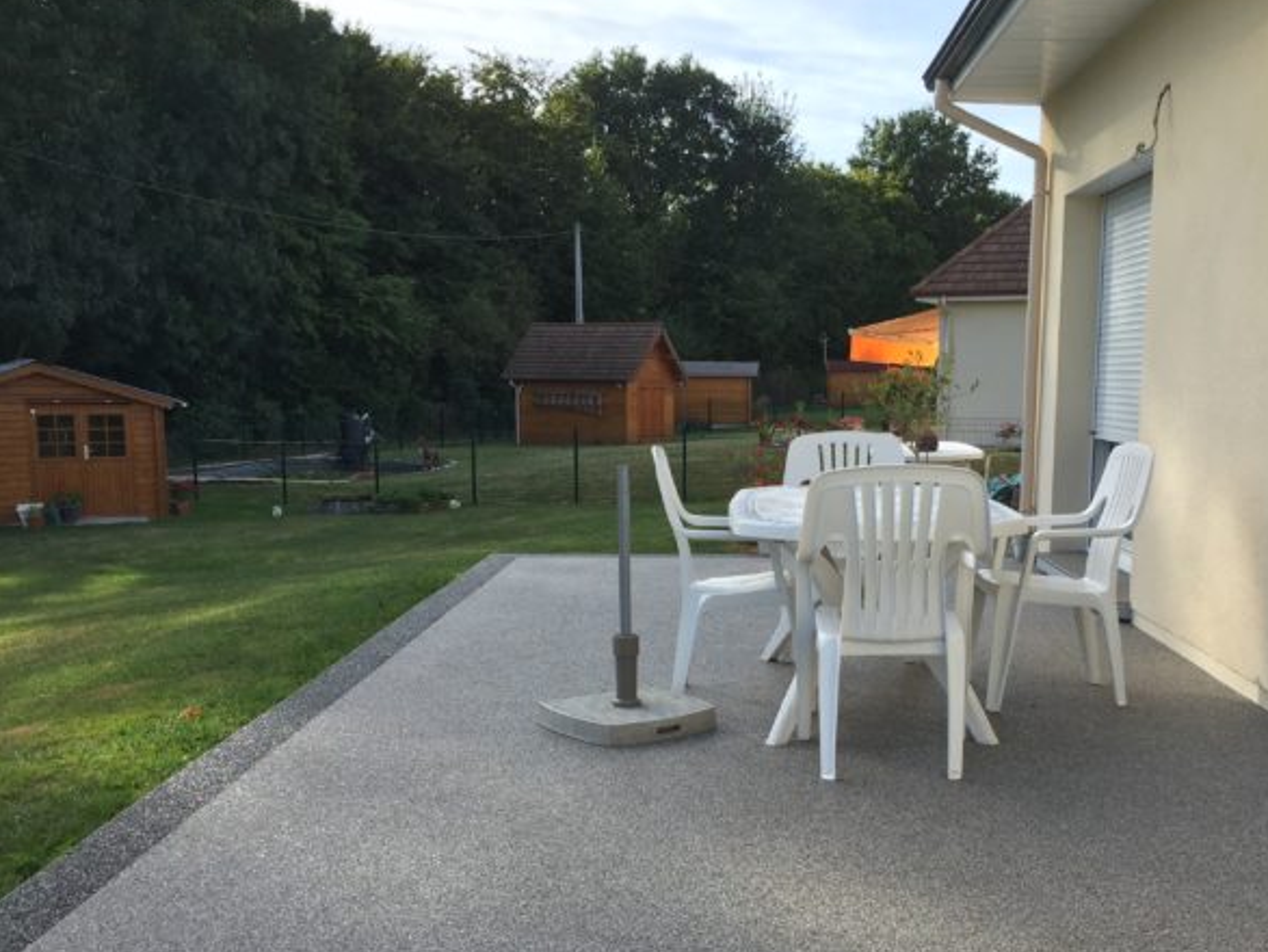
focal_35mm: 38
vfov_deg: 37.5
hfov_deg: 48.7
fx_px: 1393
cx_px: 757
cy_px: 595
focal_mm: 4.15
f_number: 2.2
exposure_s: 1/659
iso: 32
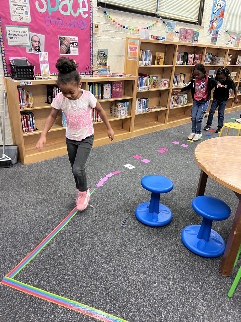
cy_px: 161
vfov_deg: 67.3
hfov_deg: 53.1
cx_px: 120
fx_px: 241
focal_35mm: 26
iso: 320
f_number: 1.5
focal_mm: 5.7
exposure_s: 1/60
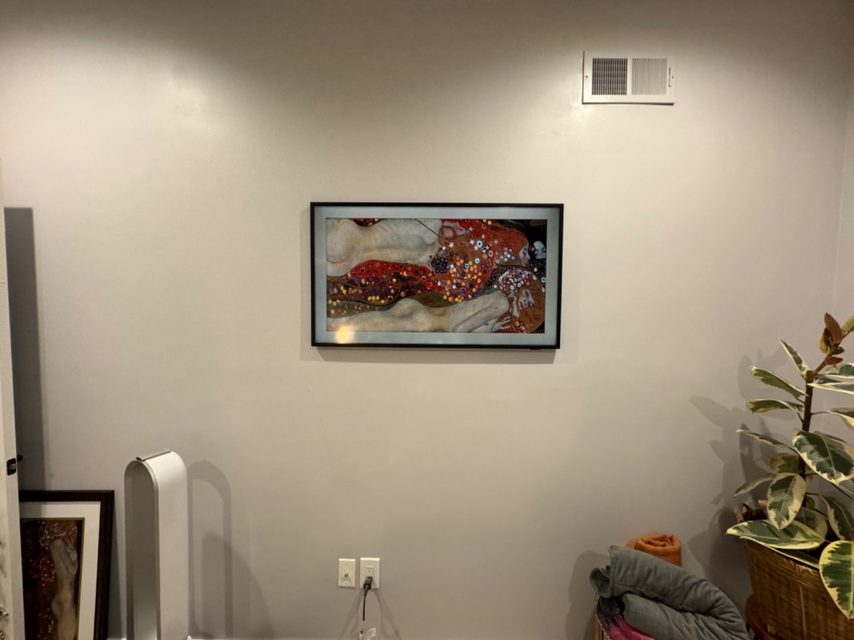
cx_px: 427
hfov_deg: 102.1
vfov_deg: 85.7
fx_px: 345
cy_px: 320
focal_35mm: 14
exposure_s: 1/60
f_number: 2.2
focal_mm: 2.22
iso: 320
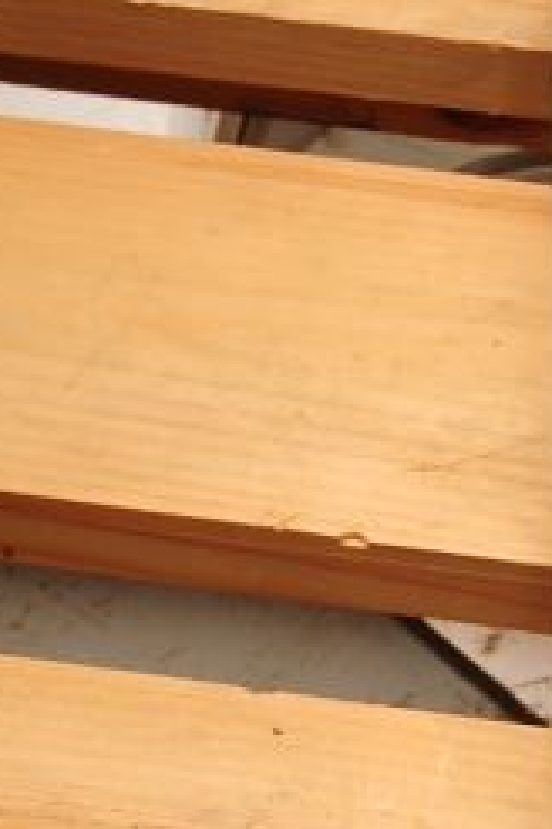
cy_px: 1385
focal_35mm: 183
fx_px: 4209
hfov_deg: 7.4
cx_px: 825
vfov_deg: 10.7
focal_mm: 50
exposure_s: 1/160
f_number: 16
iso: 320
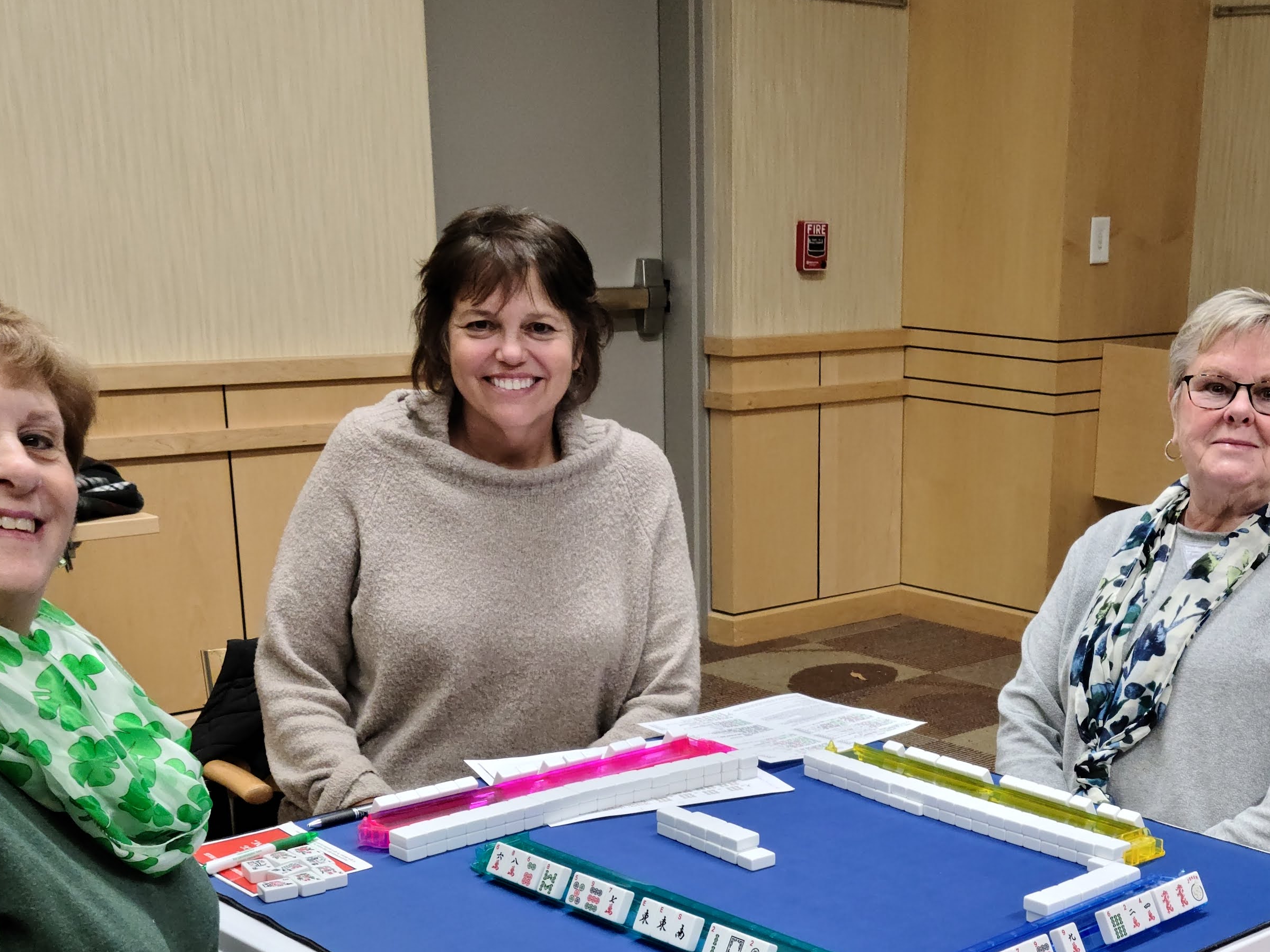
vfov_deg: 26.4
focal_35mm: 54
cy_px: 806
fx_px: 1981
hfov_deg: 34.9
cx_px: 923
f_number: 2
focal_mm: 5.9
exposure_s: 1/40
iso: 250
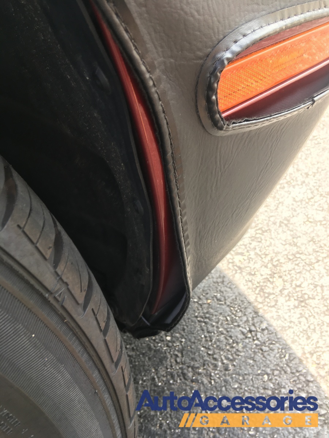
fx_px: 367
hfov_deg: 48.2
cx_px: 164
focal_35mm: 29
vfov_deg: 61.7
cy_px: 219
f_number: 2.2
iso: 32
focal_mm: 4.15
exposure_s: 1/120
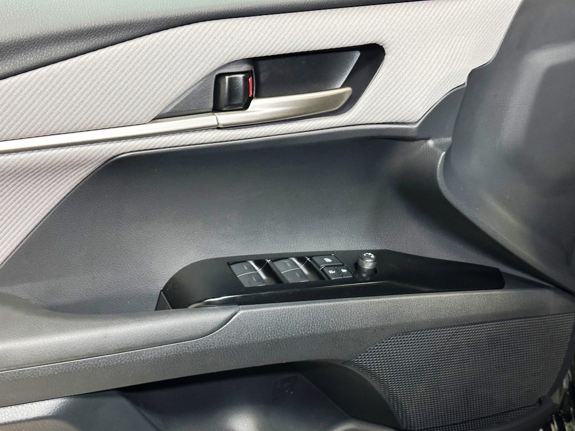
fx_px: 797
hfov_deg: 39.7
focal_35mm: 48
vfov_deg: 30.3
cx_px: 288
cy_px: 216
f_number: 1.78
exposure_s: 1/30
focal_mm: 6.86
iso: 500
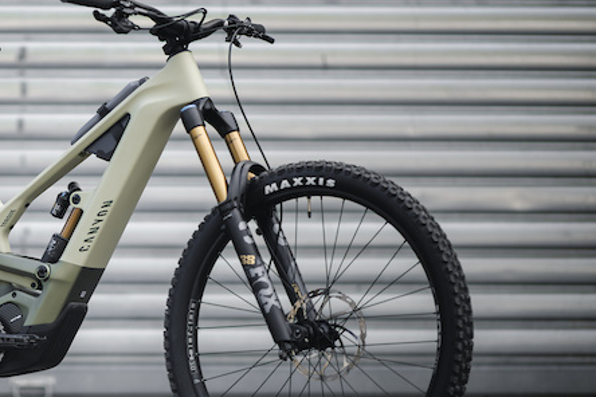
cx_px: 62
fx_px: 3129
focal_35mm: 189
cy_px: 239
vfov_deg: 7.3
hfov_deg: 10.8
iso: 64
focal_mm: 105
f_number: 1.4
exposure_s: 1/1600
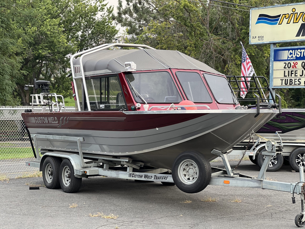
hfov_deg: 25.3
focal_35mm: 77
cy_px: 114
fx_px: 678
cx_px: 152
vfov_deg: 19.1
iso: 50
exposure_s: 1/121
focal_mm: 9
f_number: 2.8
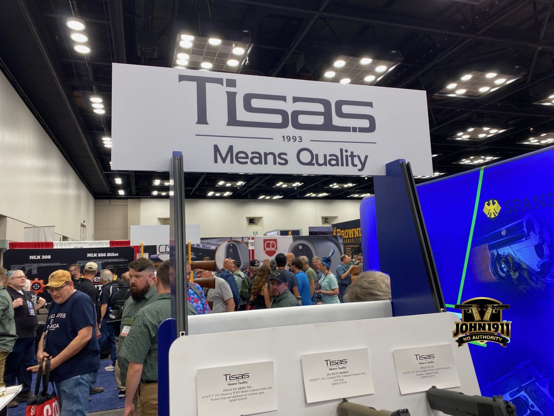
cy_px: 208
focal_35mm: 26
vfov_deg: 53.1
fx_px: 416
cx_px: 277
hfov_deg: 67.3
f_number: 1.8
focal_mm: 4.25
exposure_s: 1/120
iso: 64
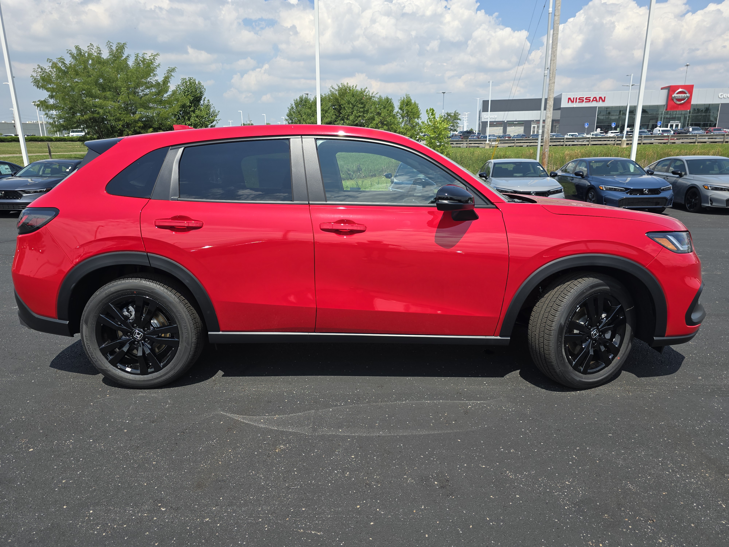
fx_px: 484
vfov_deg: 58.9
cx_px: 364
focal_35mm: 23
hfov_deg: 73.9
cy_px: 274
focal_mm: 6.3
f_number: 1.7
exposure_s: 1/732
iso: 12
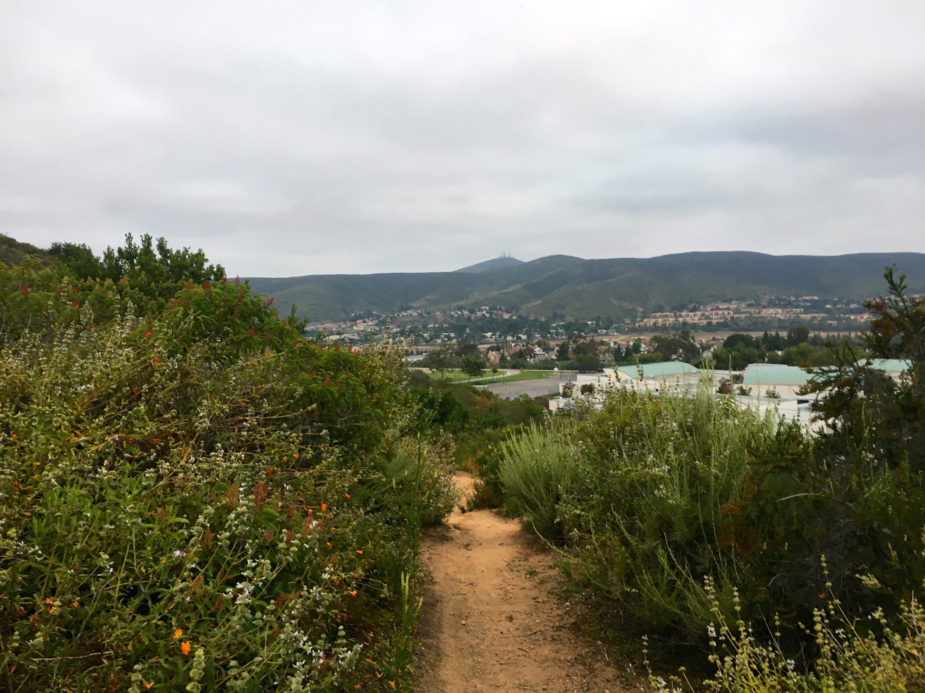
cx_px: 462
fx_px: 775
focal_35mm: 29
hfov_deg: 61.7
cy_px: 346
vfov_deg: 48.2
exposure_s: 1/40
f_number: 2.2
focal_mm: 4.15
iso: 32
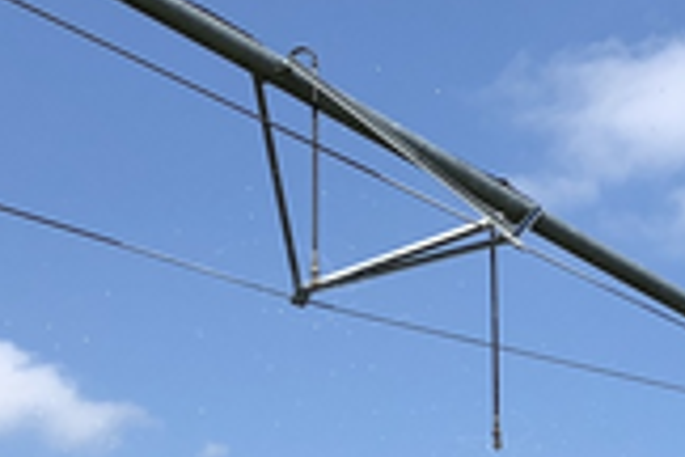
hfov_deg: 15.9
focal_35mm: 126
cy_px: 747
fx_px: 2397
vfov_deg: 10.4
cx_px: 727
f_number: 1.8
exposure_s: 1/1869
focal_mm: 3.99
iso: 20
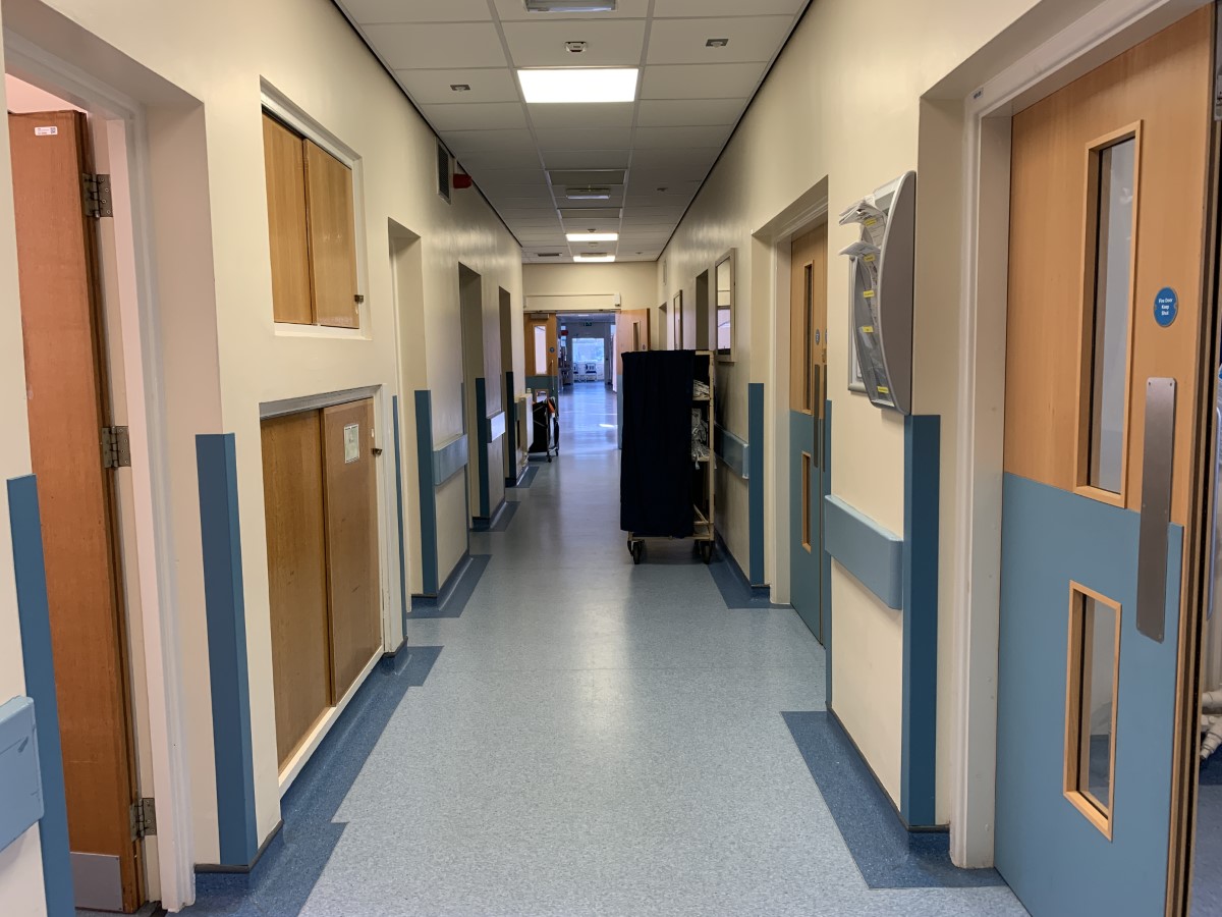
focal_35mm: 26
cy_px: 458
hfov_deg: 67.3
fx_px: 918
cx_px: 611
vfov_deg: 53.1
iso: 80
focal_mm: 4.25
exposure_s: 1/50
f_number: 1.8
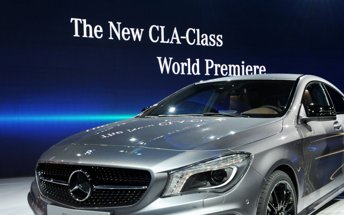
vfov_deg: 26.7
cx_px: 245
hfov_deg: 41.0
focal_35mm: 48
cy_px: 139
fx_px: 450
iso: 400
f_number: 5
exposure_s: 1/80
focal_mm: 32
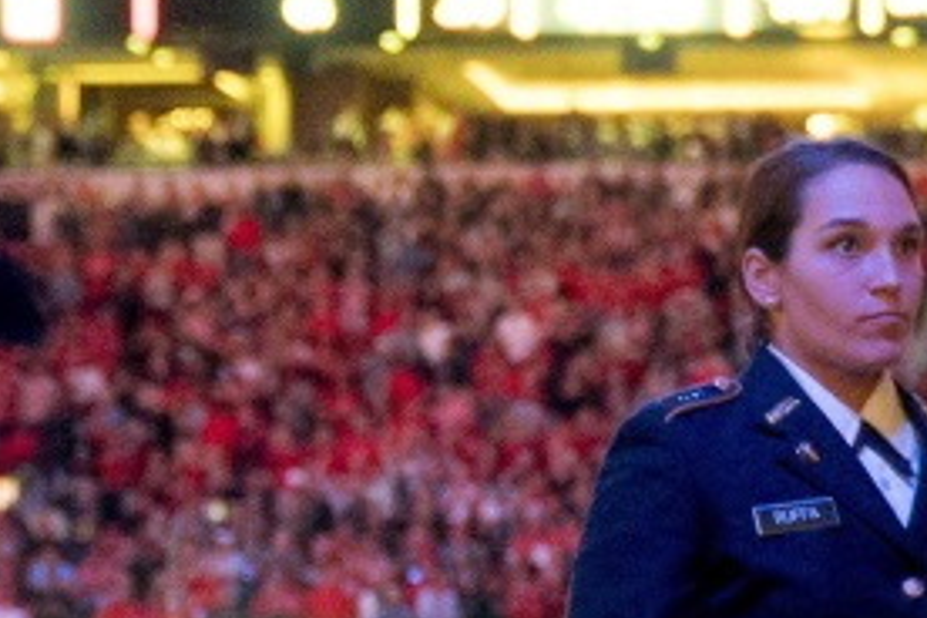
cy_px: 517
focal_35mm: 202
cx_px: 1998
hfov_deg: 9.4
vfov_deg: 6.8
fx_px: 5201
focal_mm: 31
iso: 2000
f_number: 2.8
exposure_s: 1/200
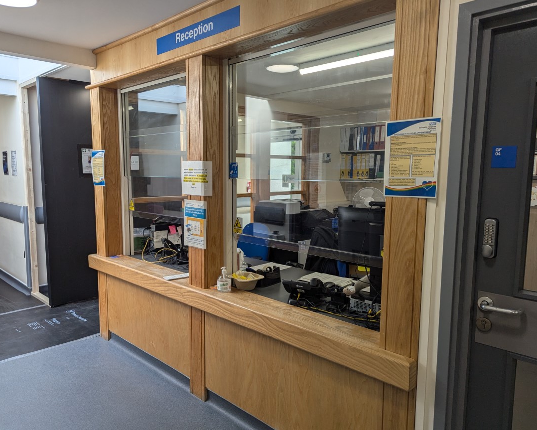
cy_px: 224
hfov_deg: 65.9
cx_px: 247
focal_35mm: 26
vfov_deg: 54.9
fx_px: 413
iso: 40
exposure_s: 1/215
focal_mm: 6.81
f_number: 1.85
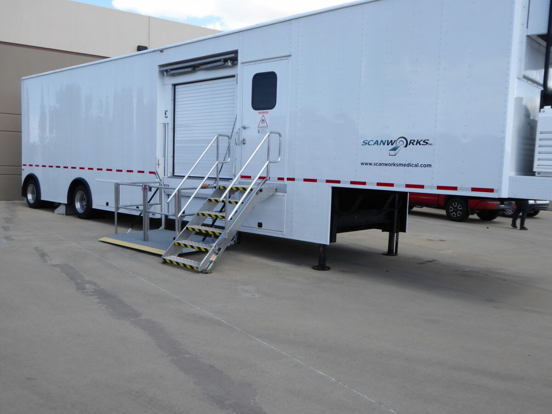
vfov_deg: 44.2
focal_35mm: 32
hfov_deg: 56.8
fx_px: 510
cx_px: 276
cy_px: 207
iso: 80
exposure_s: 1/400
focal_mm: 5.4
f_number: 3.5
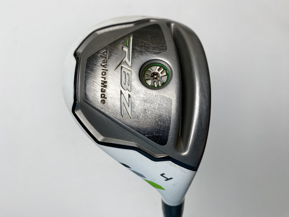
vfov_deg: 53.1
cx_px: 144
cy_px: 108
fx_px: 217
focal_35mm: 26
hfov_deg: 67.3
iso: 32
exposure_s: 1/415
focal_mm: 4.25
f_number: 1.8
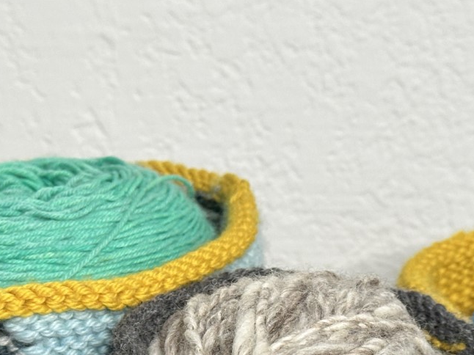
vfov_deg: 13.7
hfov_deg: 18.4
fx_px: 1465
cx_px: 285
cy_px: 329
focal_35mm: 107
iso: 160
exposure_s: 1/60
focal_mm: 6.86
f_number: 1.78
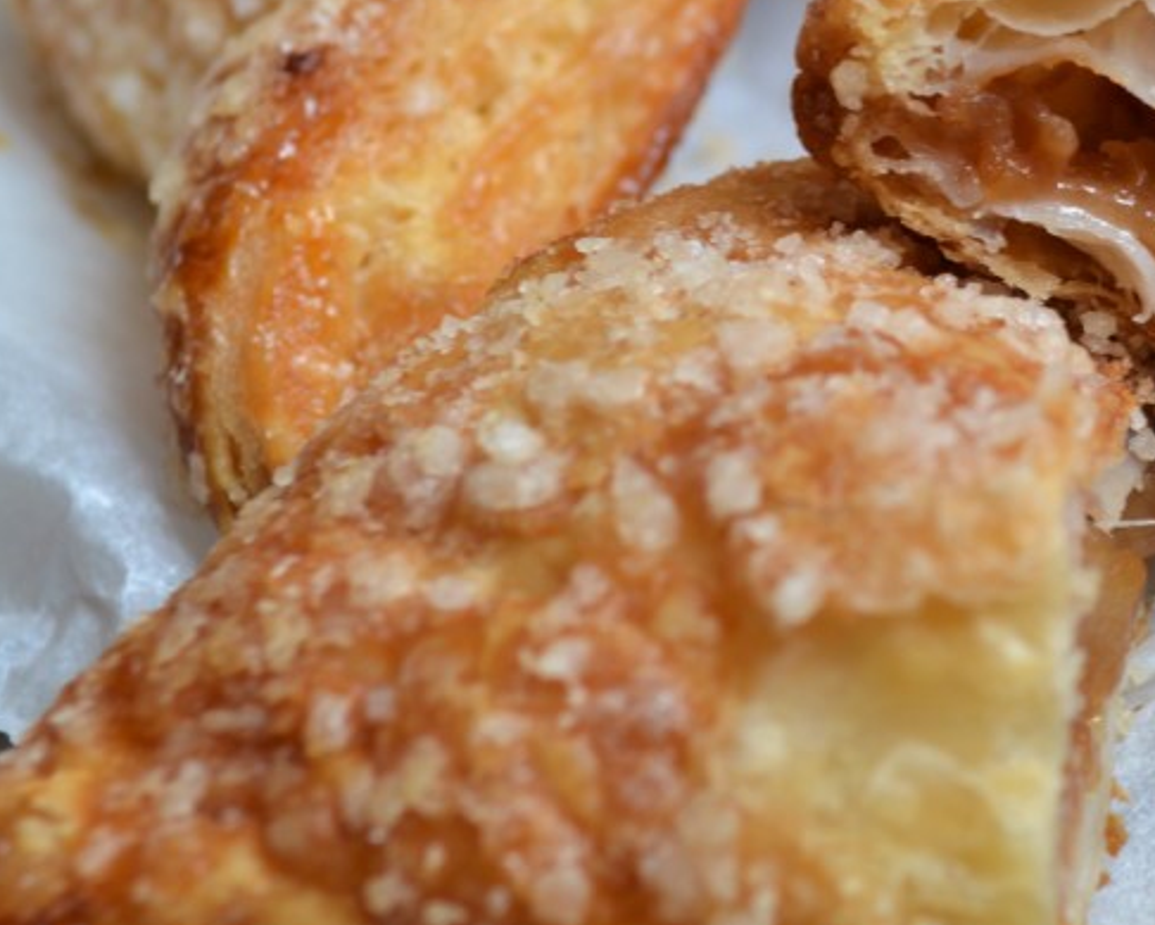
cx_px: 1094
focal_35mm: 107
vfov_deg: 14.4
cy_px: 276
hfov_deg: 17.6
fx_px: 3658
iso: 100
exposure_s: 1/4
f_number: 6.3
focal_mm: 32
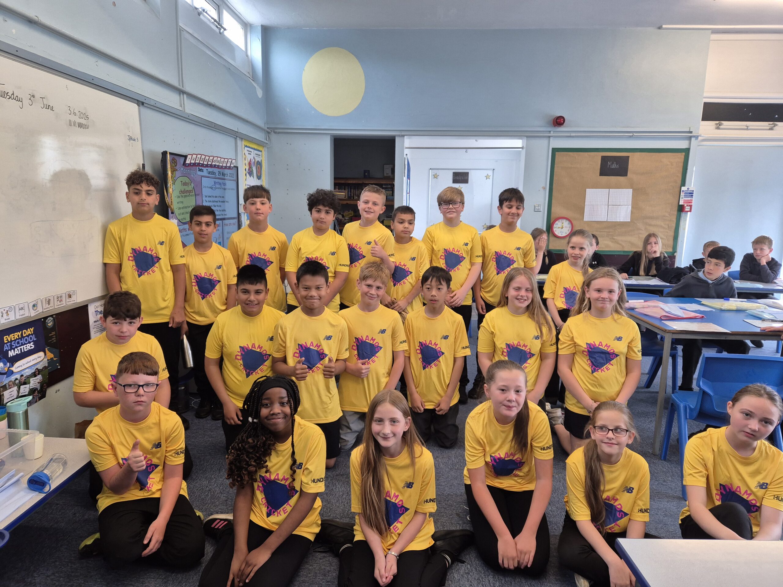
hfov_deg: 73.9
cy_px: 294
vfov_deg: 58.9
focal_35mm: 23
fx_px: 520
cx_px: 392
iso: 160
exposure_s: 1/100
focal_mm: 5.4
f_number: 1.8
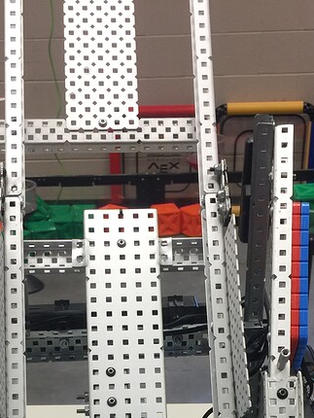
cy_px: 493
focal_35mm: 69
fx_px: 834
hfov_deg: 21.3
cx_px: 126
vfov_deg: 25.5
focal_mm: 4.15
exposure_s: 1/30
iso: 32
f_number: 2.2
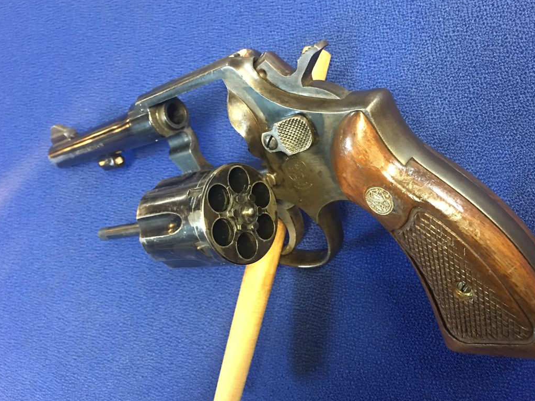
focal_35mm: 34
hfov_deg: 53.8
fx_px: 525
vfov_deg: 41.8
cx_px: 301
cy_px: 206
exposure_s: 1/4
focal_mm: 4.15
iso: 80
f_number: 2.2
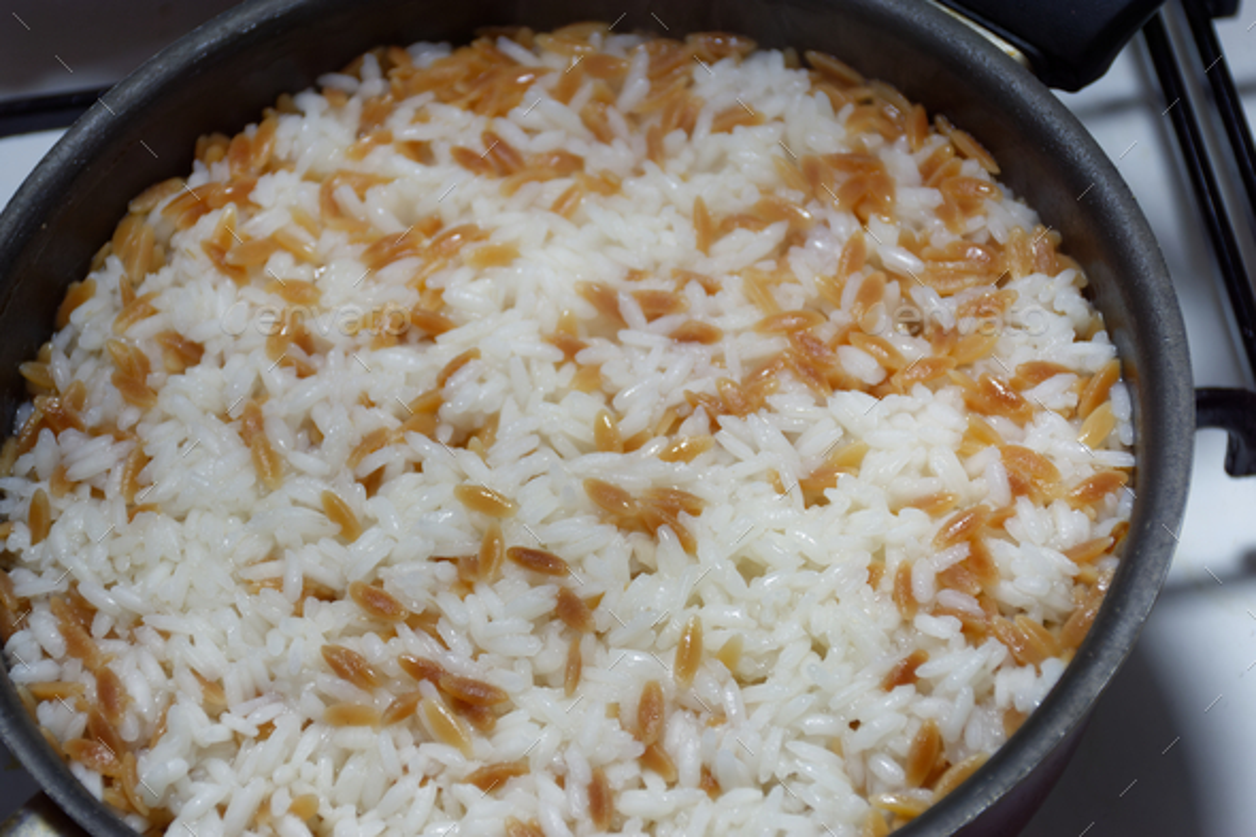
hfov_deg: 24.2
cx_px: 628
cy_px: 418
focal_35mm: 84
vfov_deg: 16.3
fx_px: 2930
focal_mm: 56
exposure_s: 1/200
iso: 200
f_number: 4.8
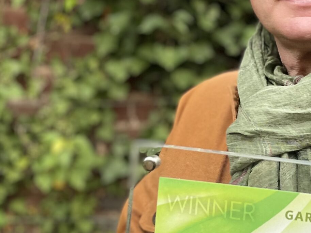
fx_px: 656
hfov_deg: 26.2
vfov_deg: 20.2
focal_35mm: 73
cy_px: 119
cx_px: 251
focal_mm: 4.2
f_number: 1.6
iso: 125
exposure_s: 1/67
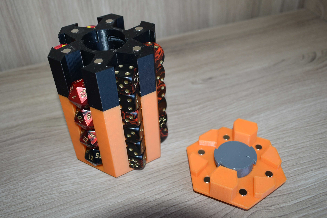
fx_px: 245
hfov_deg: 67.4
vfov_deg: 47.9
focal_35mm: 27
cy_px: 109
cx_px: 164
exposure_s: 1/80
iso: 200
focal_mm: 18
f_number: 4.5
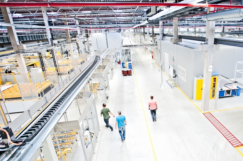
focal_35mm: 23
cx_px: 164
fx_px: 155
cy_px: 86
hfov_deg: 73.6
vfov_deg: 55.0
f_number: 3.2
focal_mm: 17
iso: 320
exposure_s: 1/100
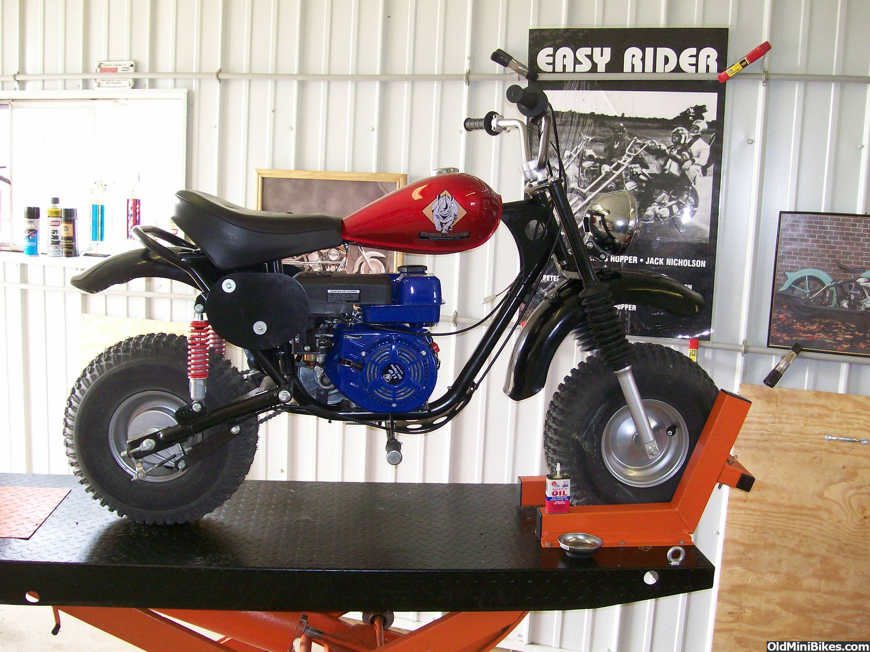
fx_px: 905
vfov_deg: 39.7
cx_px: 435
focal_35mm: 36
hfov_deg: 51.4
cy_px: 326
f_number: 2.7
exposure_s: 1/78.8
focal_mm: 6
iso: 140
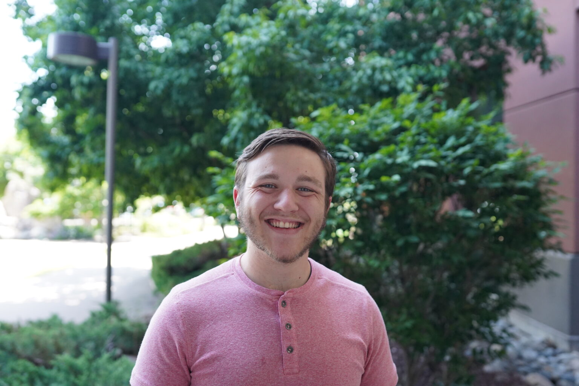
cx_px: 290
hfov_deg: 54.4
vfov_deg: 37.9
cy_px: 193
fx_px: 563
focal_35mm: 35
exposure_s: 1/2000
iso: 3200
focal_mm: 35
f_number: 2.8
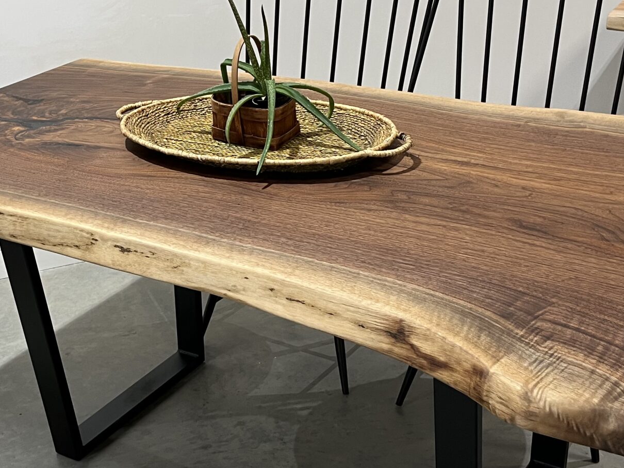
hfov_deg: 34.9
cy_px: 289
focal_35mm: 55
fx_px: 992
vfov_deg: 26.5
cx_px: 281
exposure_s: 1/60
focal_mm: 5.1
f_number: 1.6
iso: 80
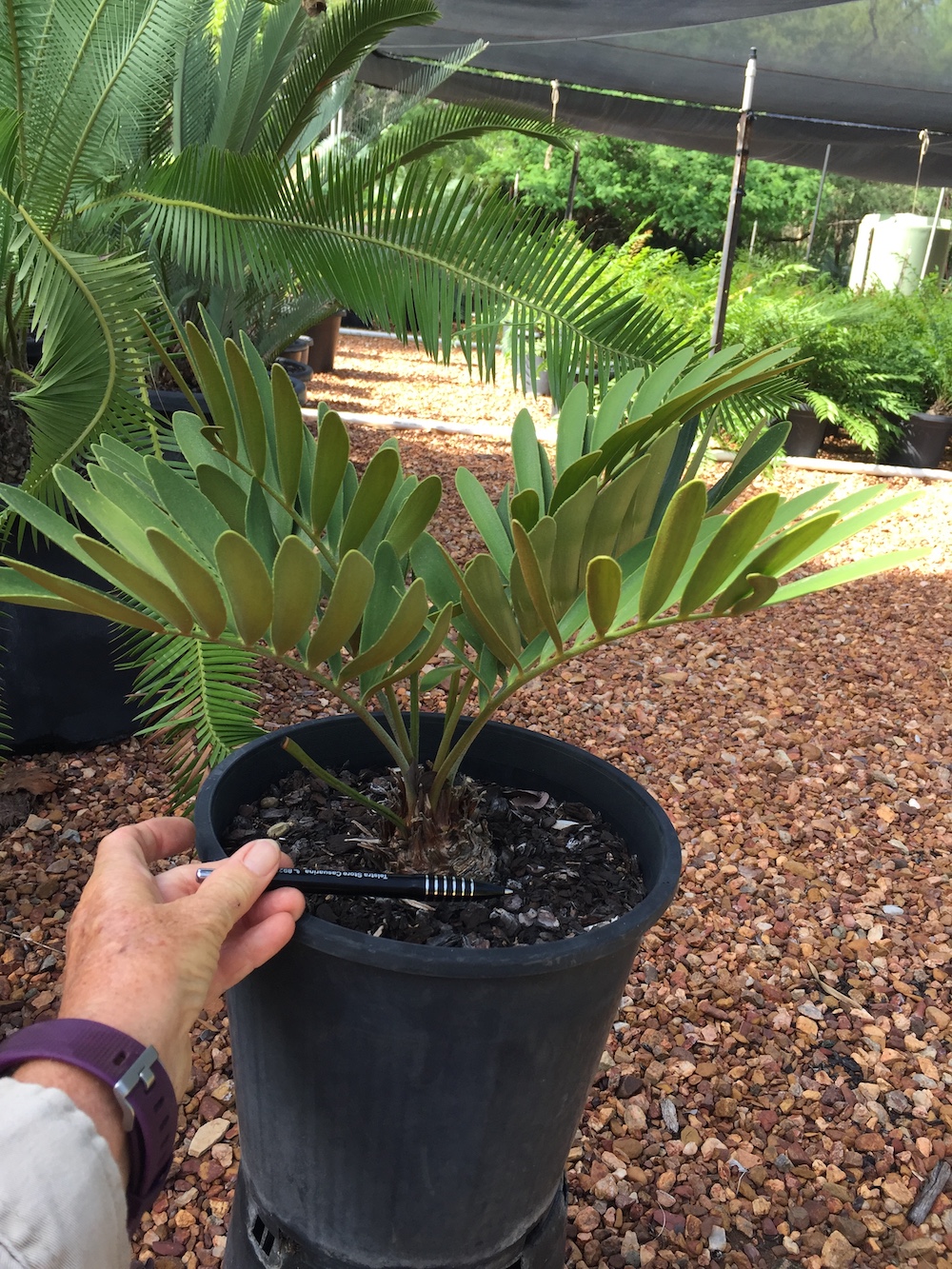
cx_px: 476
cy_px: 634
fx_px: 1063
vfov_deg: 61.7
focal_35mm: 29
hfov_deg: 48.2
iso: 32
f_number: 2.2
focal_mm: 4.15
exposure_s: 1/227
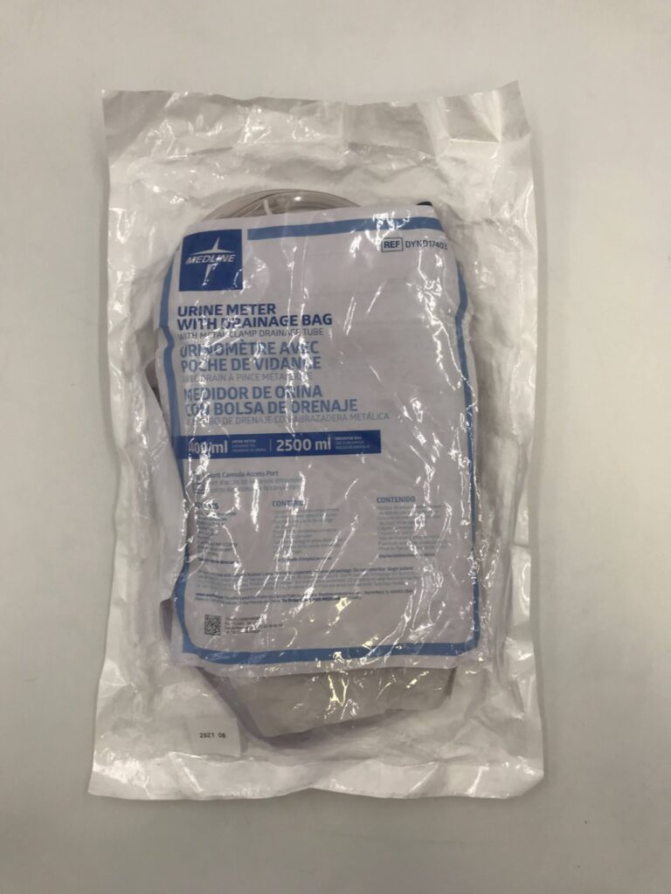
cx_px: 336
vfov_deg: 63.4
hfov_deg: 49.7
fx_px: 724
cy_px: 447
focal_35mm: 28
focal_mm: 3.99
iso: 25
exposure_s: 1/60
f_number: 1.8
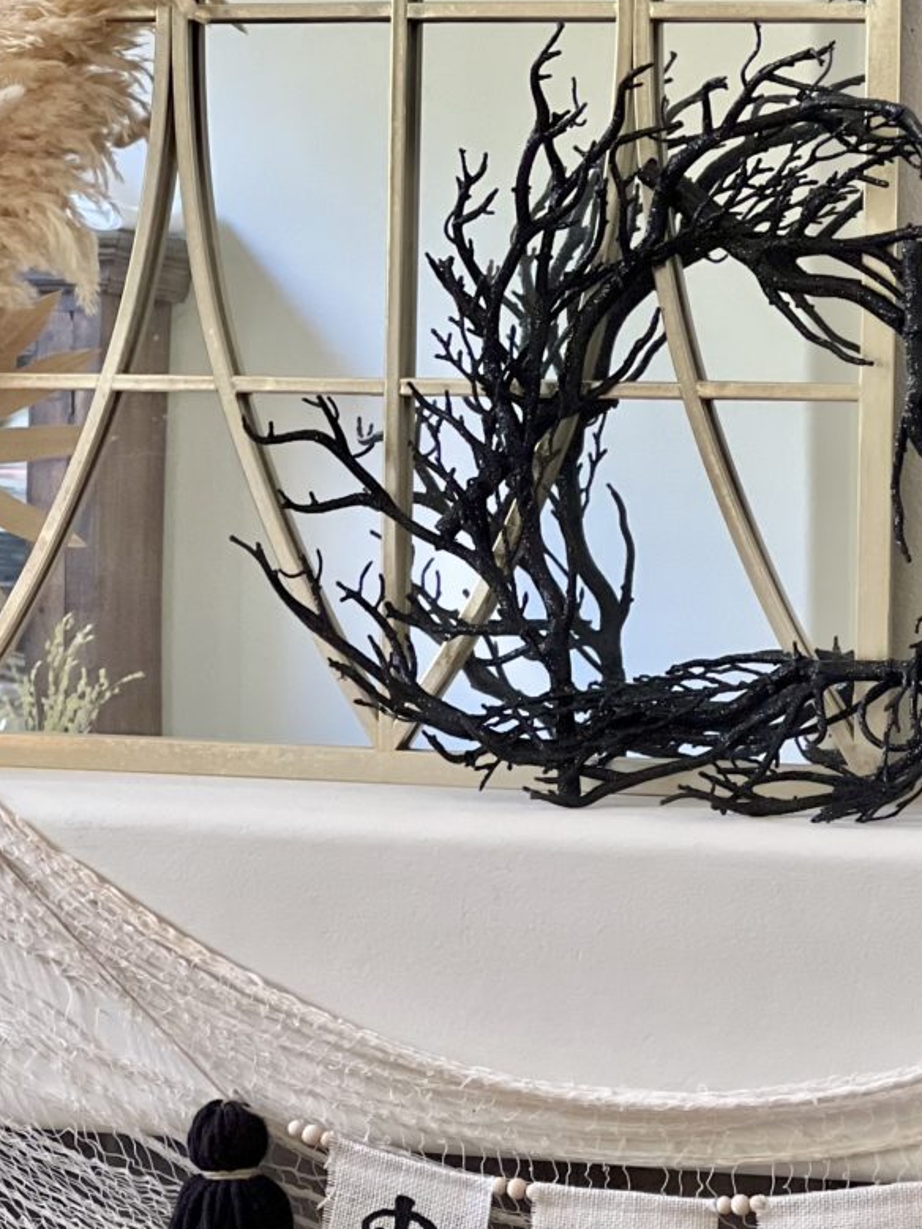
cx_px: 668
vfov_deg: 13.0
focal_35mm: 152
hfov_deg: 9.8
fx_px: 5395
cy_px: 518
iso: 320
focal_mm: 9
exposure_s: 1/40
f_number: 2.8
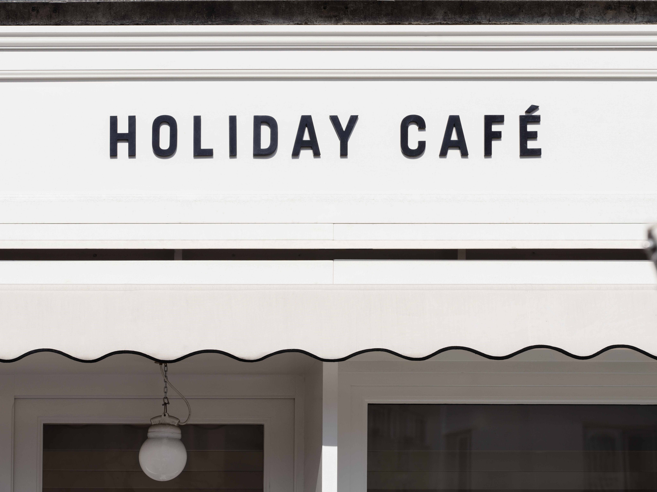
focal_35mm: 136
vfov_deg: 10.9
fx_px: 2581
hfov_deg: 14.5
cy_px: 246
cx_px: 367
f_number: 13
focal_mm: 125
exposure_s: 1/160
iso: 160
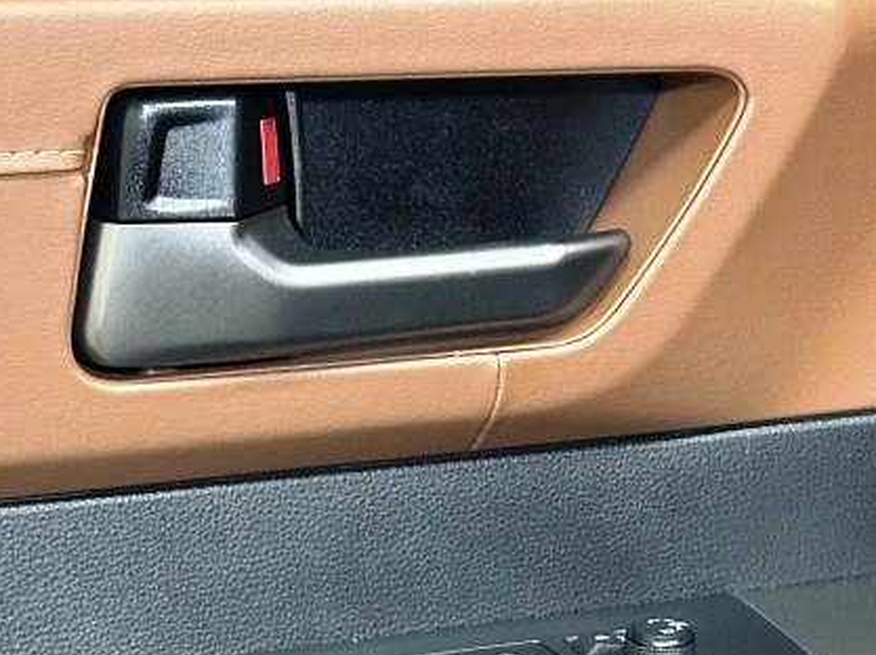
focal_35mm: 118
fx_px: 2984
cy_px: 636
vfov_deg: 12.4
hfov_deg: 16.7
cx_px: 361
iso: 640
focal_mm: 6.86
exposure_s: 1/30
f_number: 1.78
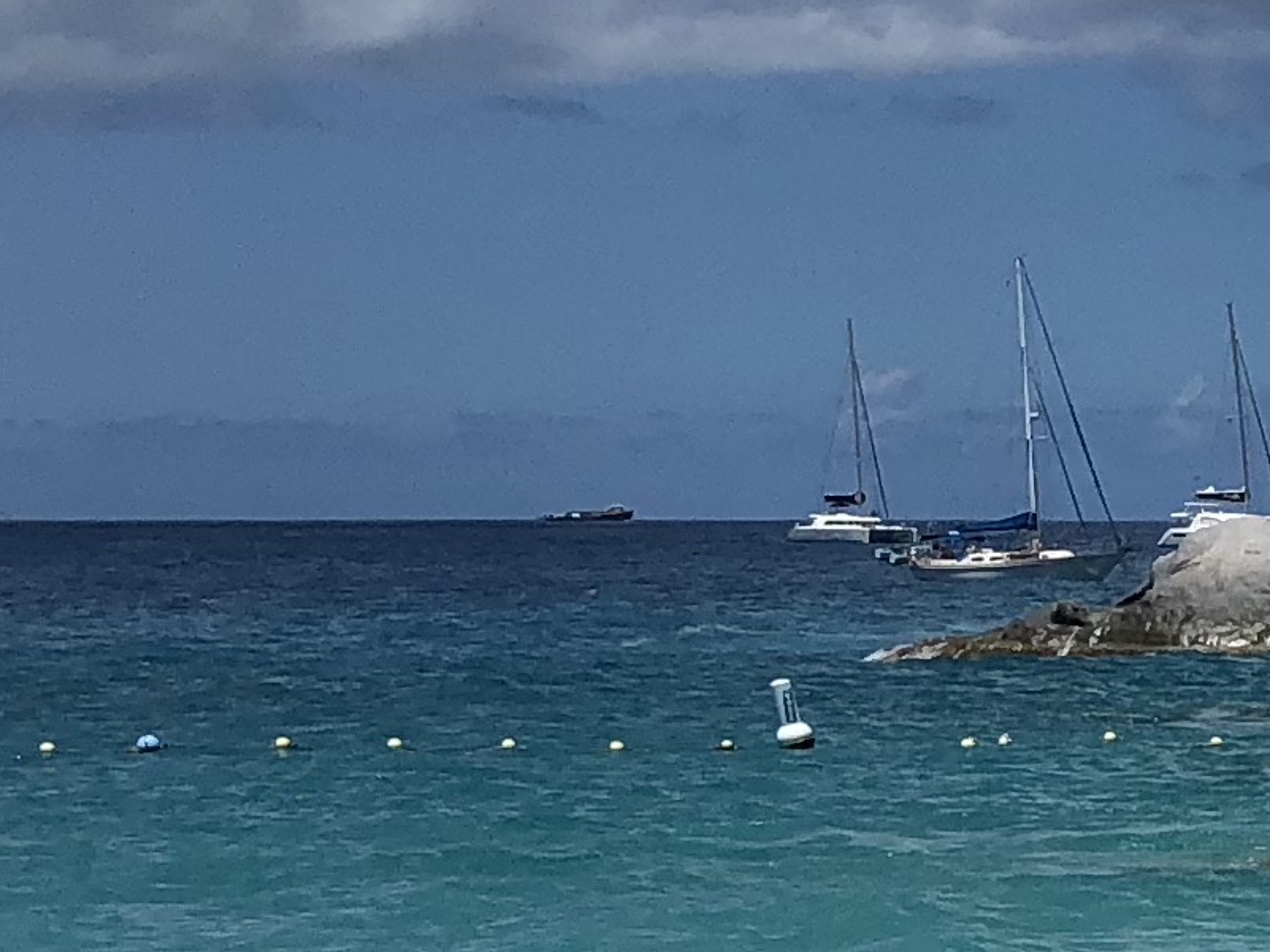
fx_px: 5174
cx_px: 2402
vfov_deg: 10.4
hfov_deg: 12.6
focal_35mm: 141
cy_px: 1117
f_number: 1.8
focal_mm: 4
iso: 25
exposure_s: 1/6024
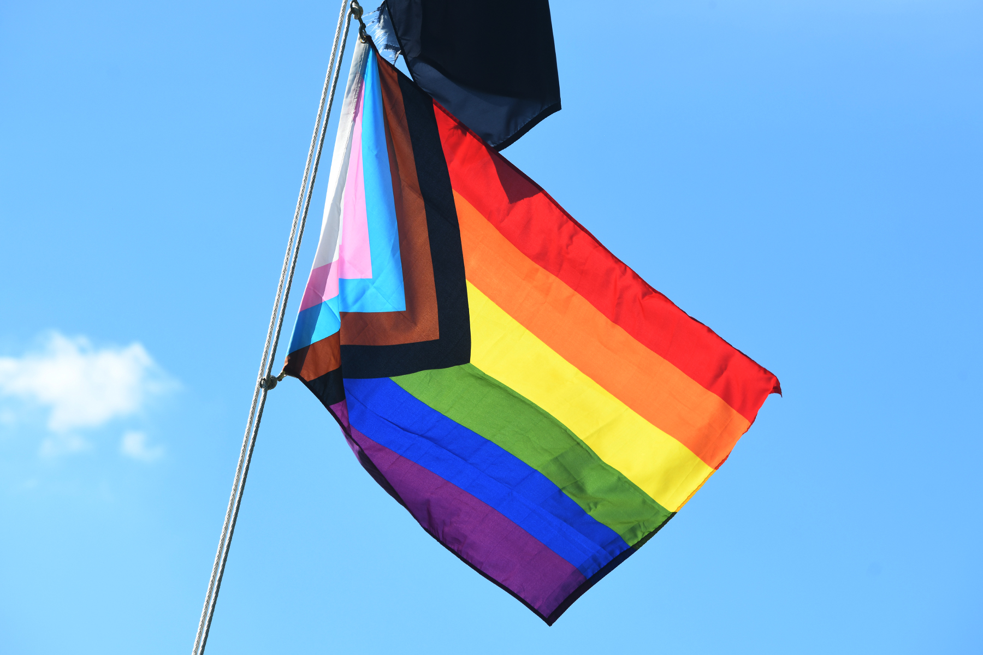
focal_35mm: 140
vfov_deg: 9.8
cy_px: 328
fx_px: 3822
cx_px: 492
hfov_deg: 14.7
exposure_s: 1/500
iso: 200
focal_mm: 140
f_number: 6.3
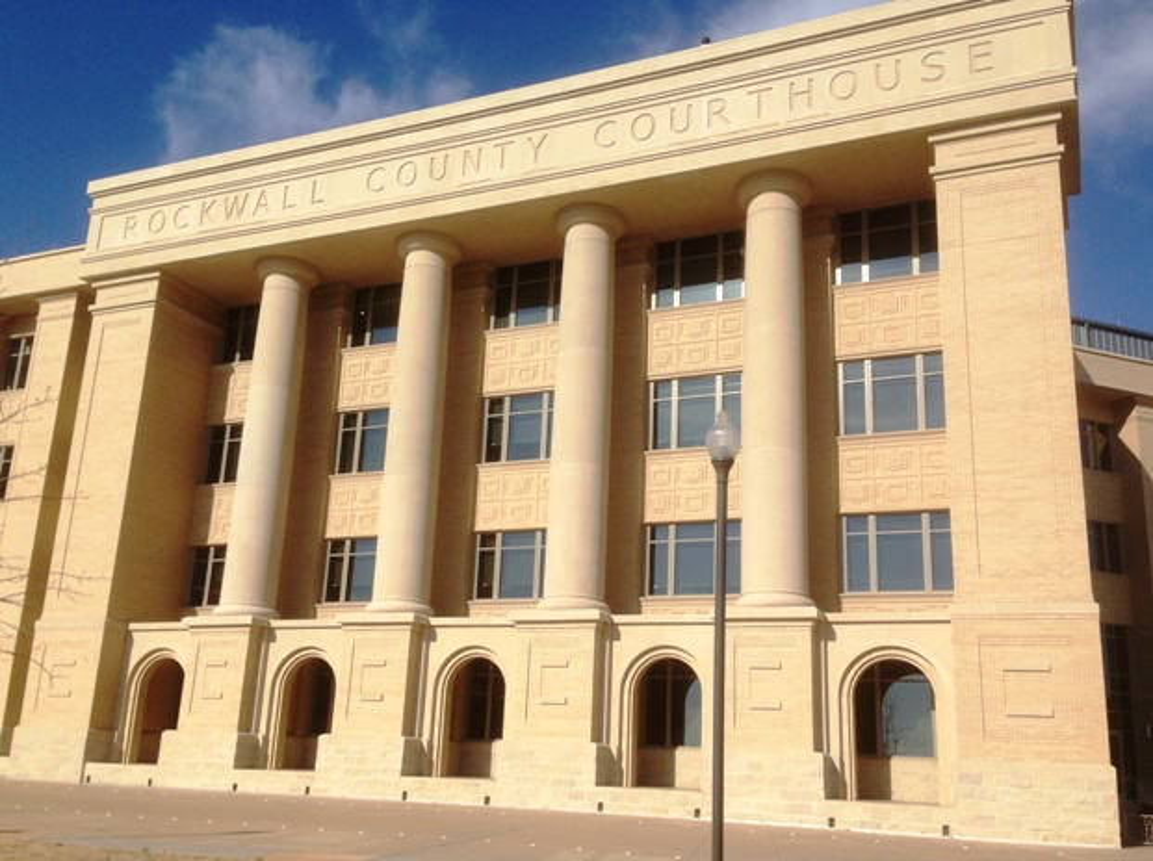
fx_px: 1098
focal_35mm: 33
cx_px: 576
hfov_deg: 55.4
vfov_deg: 42.9
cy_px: 430
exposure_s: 1/2463
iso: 50
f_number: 2.4
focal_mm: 4.12
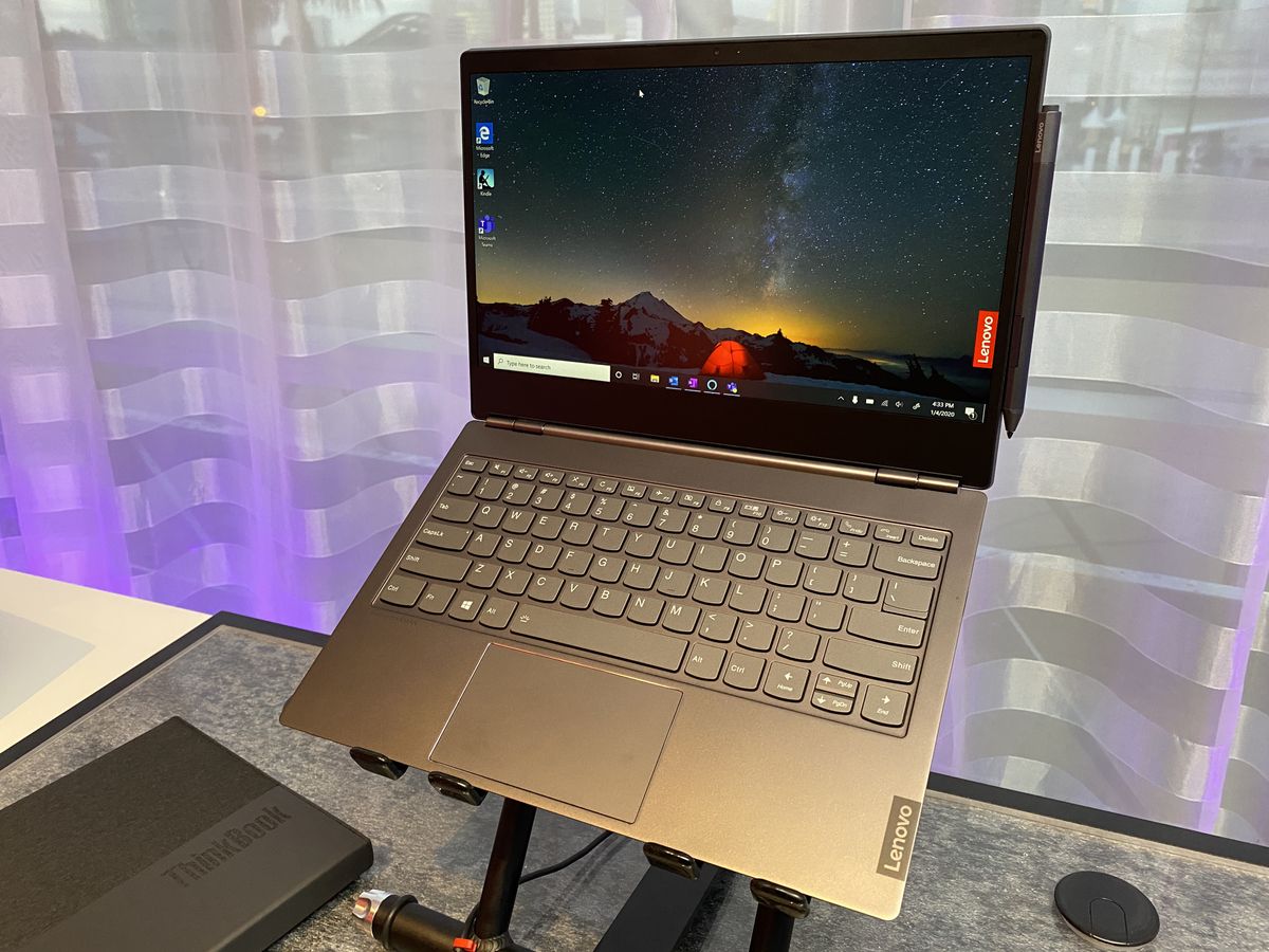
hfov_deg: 67.3
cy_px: 476
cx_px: 634
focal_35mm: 26
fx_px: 953
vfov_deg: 53.1
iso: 320
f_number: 1.8
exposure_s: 1/60
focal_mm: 4.25
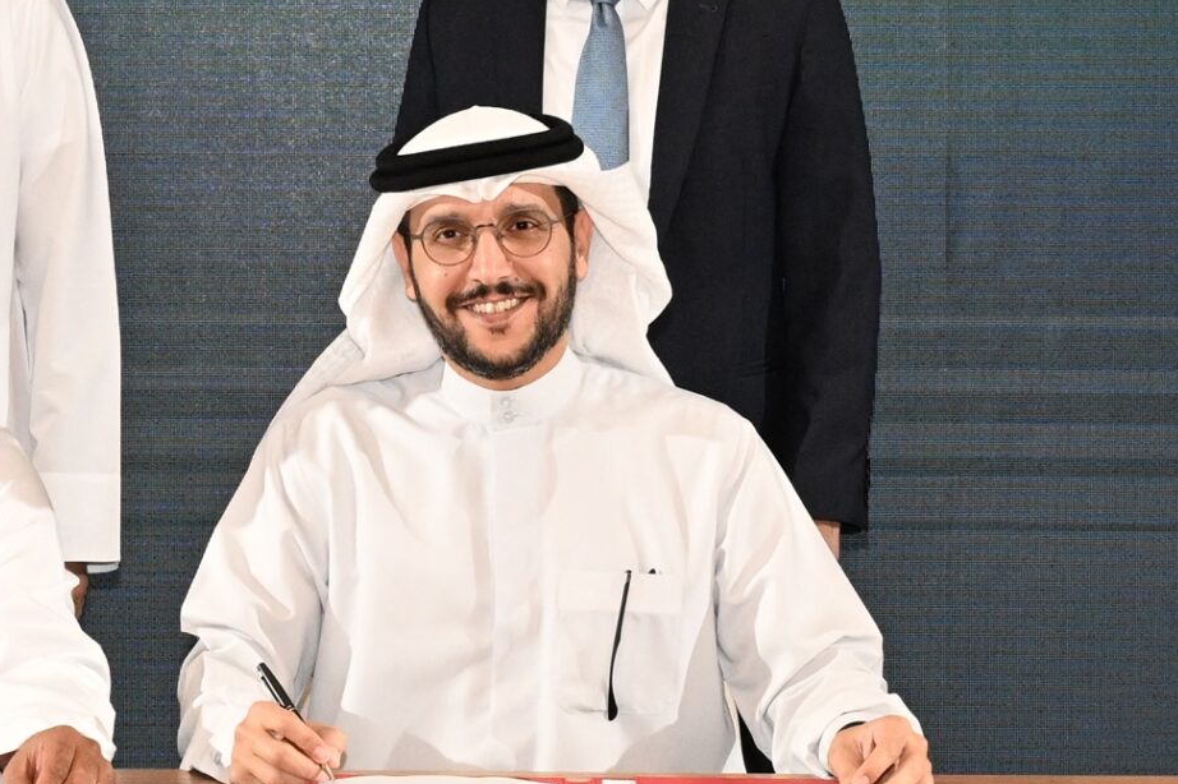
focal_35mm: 136
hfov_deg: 15.0
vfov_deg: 10.0
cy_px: 119
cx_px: 272
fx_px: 4448
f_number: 6.3
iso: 3200
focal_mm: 33
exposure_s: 1/200
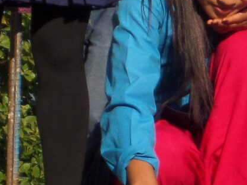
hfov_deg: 3.5
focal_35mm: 570
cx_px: 308
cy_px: -84
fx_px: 4065
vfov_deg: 2.6
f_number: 3.9
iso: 100
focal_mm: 16.5
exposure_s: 1/750
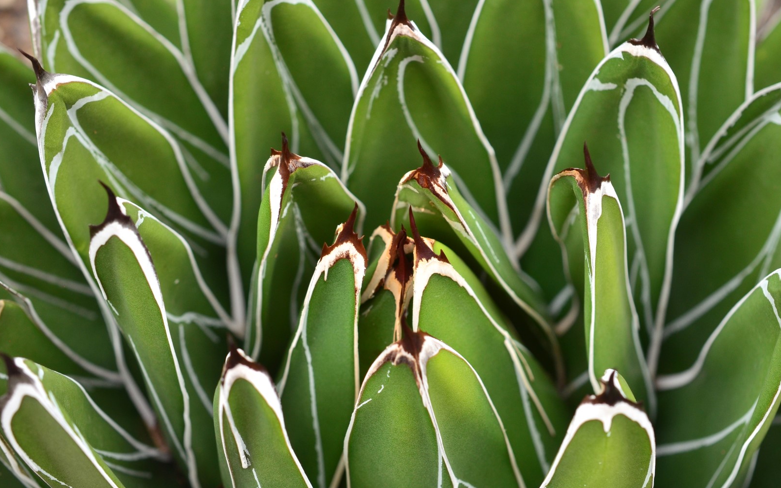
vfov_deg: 21.0
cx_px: 392
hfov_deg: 33.0
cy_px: 251
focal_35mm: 62
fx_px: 1320
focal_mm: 40
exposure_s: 1/80
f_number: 5.6
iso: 400
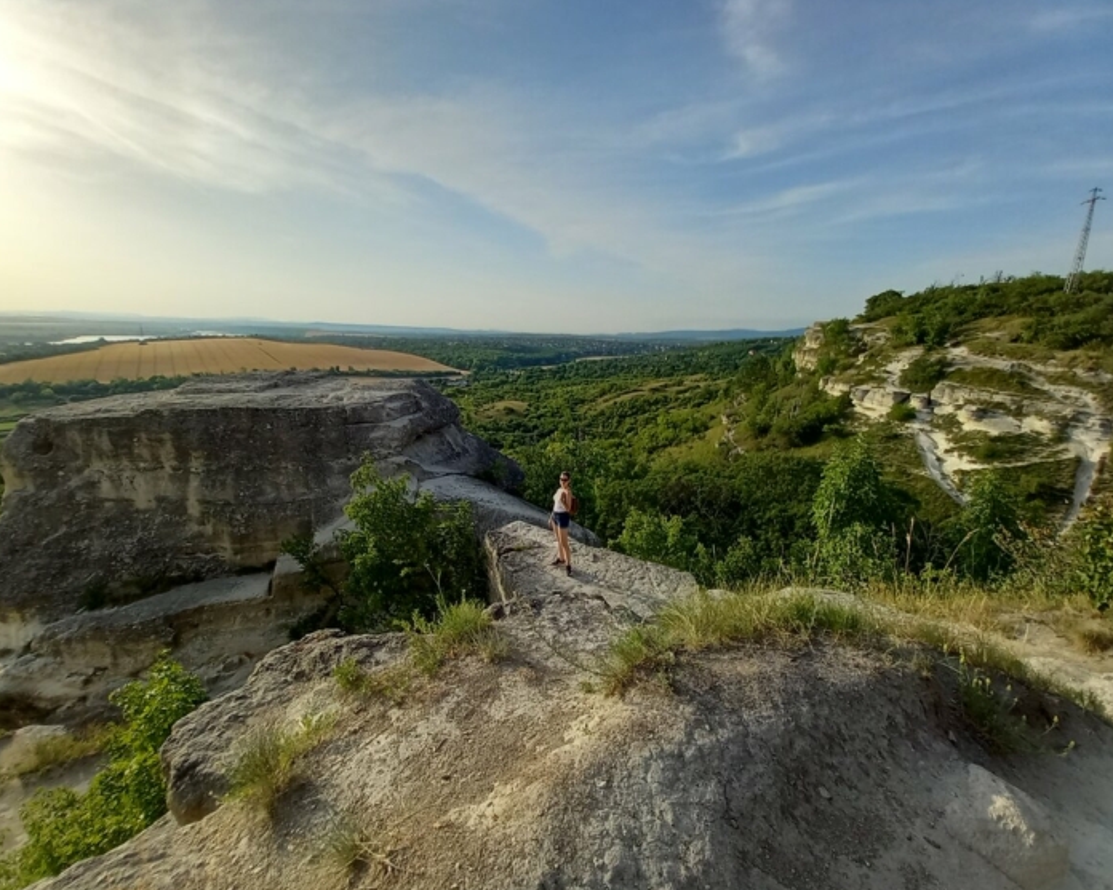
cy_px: 454
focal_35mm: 14
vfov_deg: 88.0
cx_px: 529
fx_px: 461
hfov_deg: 100.6
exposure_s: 1/629
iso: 50
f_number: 2.2
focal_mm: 1.13
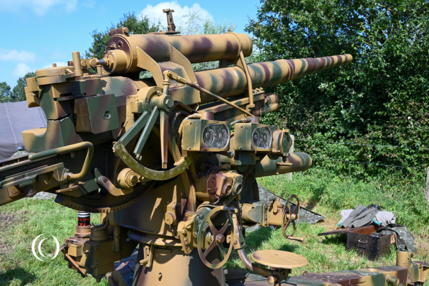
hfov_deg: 54.5
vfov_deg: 37.8
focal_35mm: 35
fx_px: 417
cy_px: 143
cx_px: 214
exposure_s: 1/200
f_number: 7.1
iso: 100
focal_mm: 35
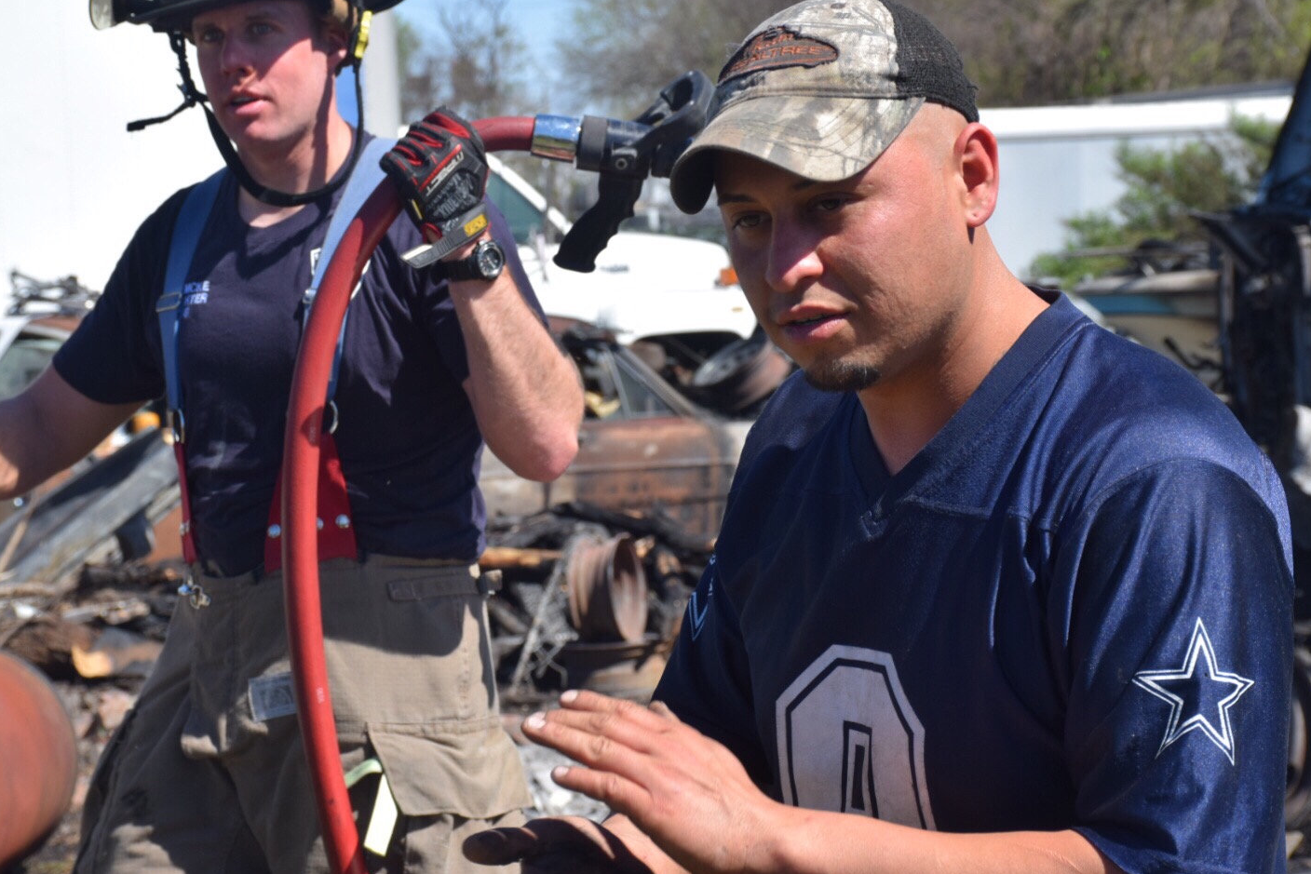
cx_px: 615
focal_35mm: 107
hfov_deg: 19.1
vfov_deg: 12.8
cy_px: 375
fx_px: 3897
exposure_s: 1/400
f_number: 10
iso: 200
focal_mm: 62
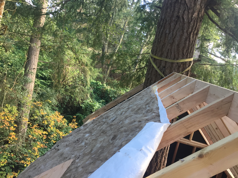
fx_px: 199
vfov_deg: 48.2
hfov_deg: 61.7
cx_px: 119
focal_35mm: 29
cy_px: 89
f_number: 2.2
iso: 32
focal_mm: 4.15
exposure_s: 1/40
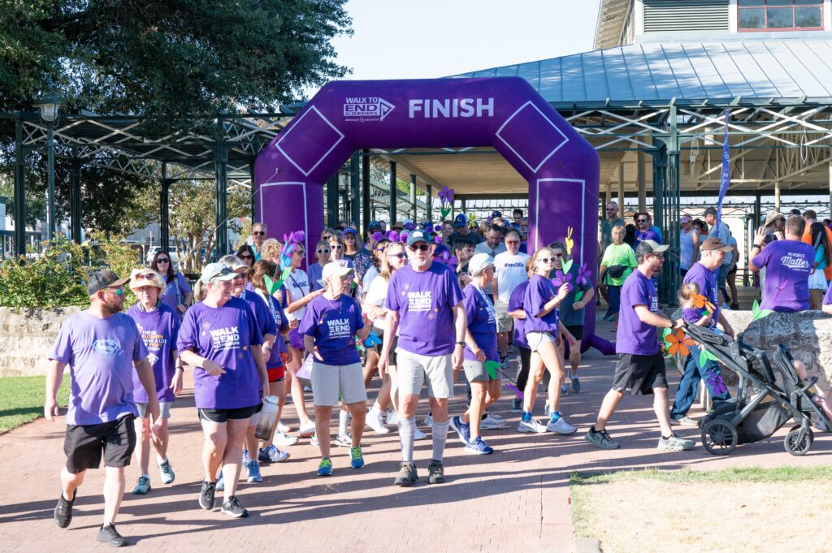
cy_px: 276
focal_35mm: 74
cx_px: 416
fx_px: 1709
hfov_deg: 27.4
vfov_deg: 18.4
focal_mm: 74
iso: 1600
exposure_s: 1/1250
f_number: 10
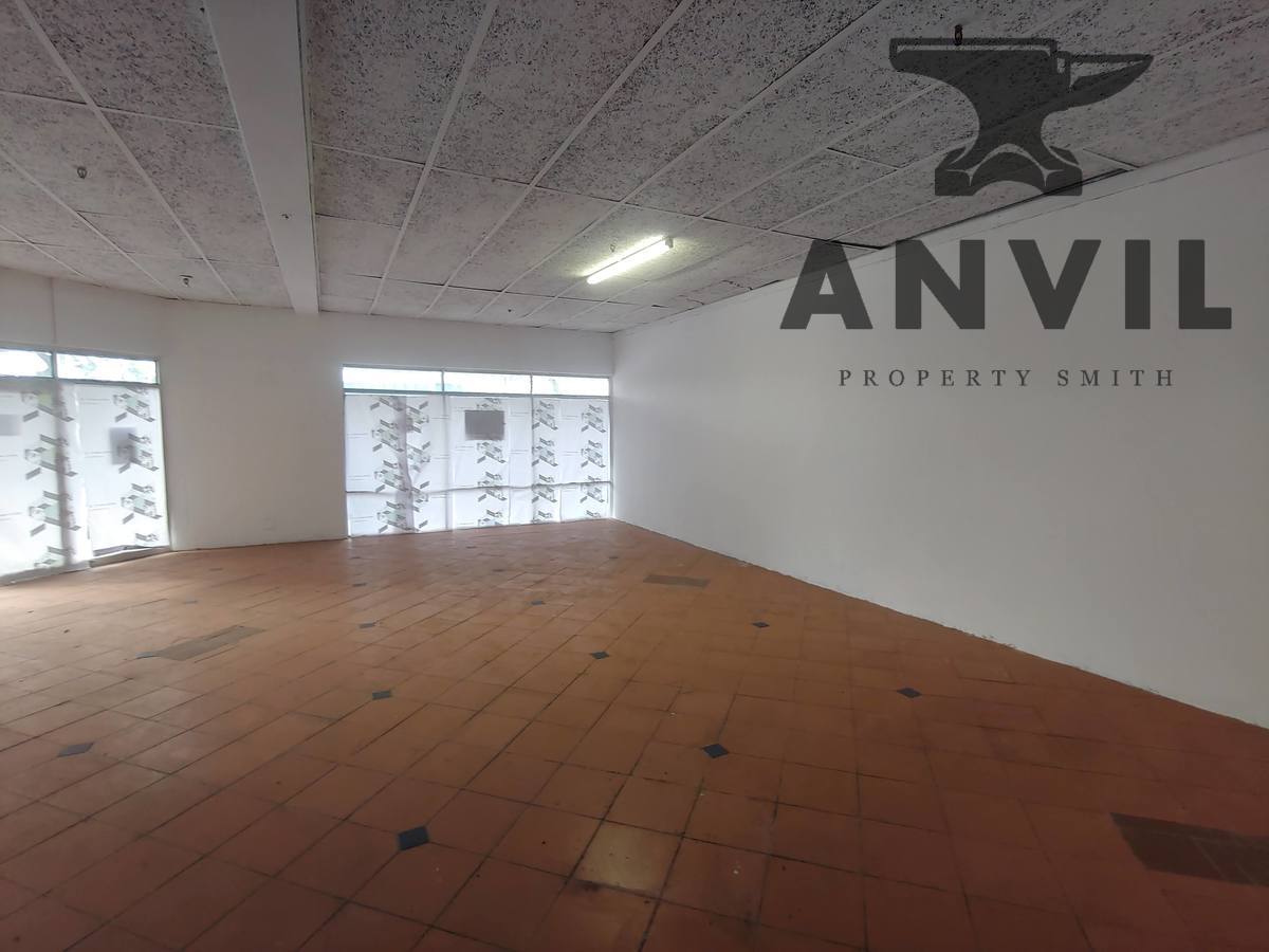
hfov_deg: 94.5
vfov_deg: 78.1
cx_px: 634
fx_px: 587
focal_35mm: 16
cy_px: 476
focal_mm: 2.18
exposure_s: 1/33
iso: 50
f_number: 1.9
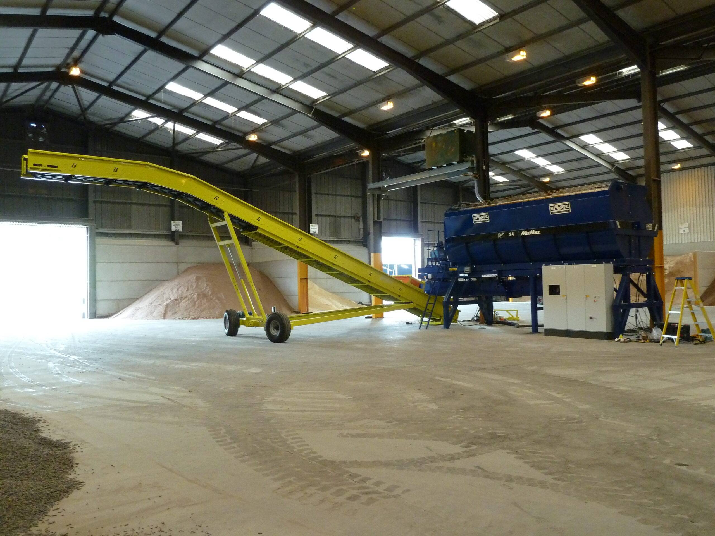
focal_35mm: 29
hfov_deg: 61.7
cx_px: 358
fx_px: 599
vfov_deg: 48.2
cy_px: 268
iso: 400
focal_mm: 4.7
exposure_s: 1/30
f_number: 3.4
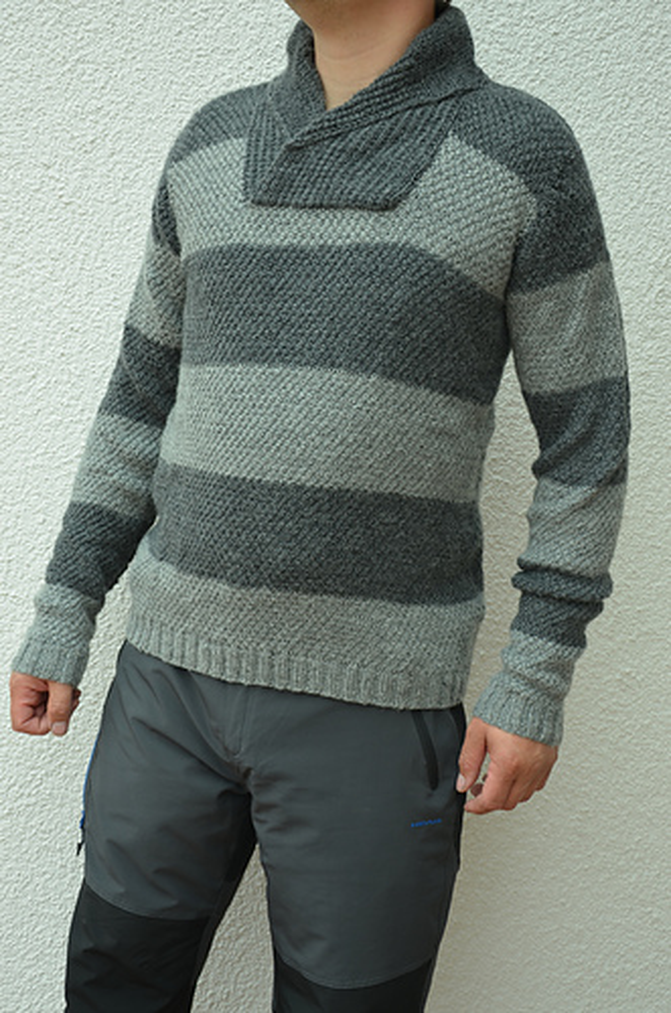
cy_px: 506
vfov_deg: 35.1
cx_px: 336
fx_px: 1601
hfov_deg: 23.7
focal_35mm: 57
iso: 200
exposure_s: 1/160
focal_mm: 38
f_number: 6.3
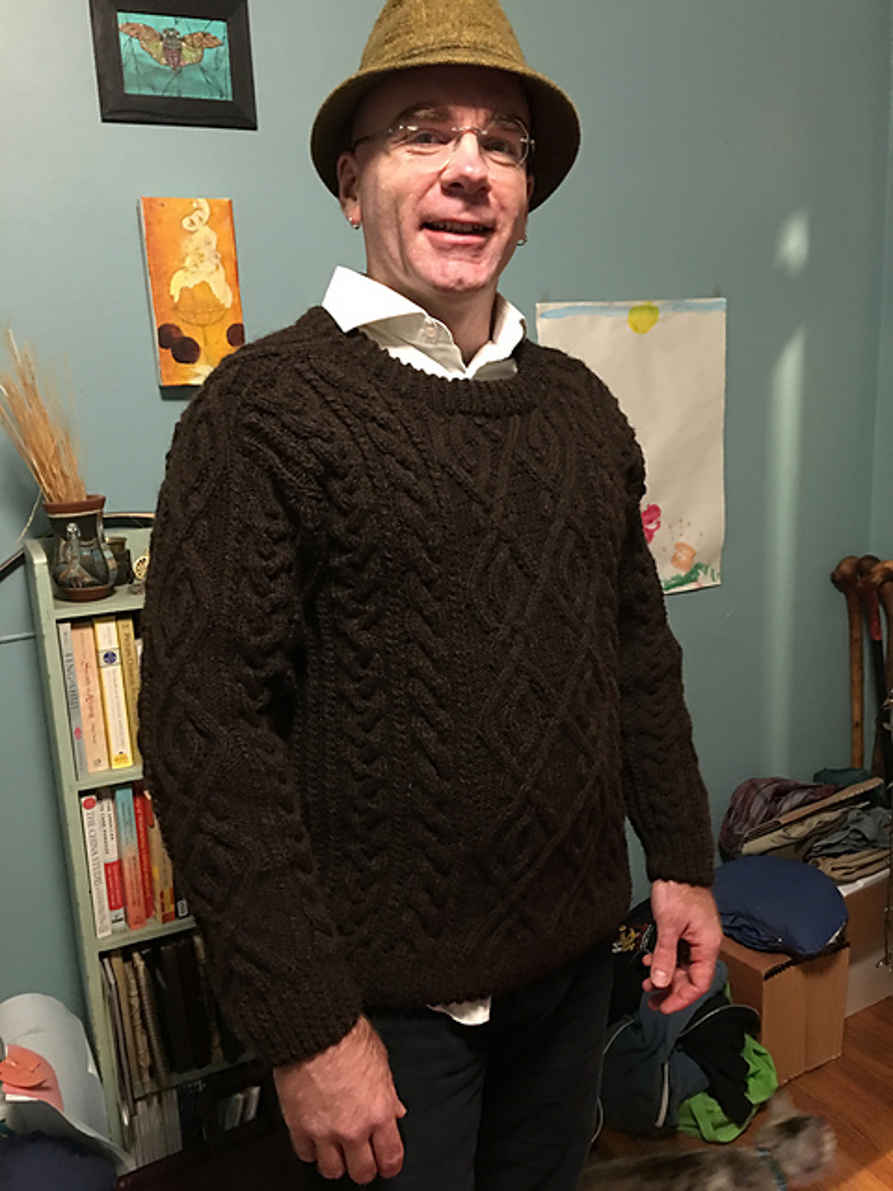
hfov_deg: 48.2
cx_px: 446
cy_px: 596
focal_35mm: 29
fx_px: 997
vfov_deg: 61.7
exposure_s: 1/4
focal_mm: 4.15
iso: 100
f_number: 2.2
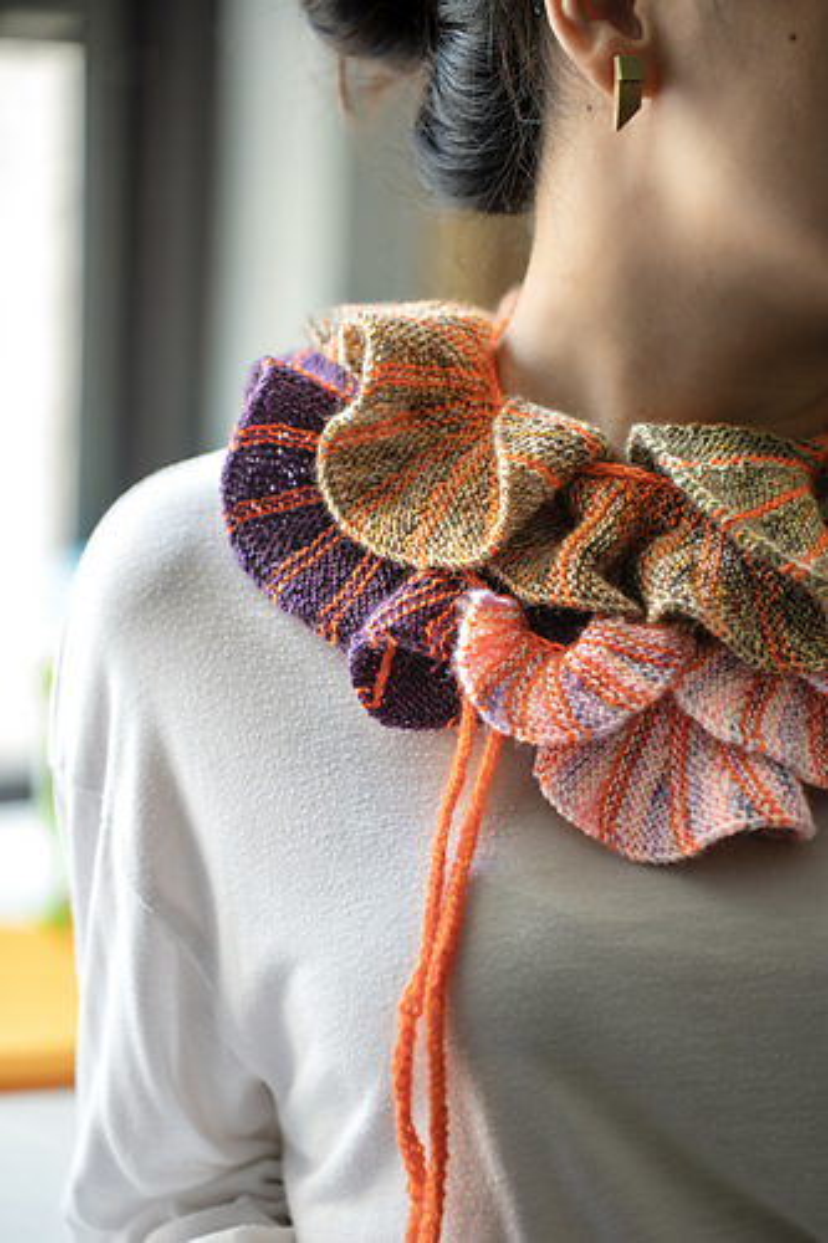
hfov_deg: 9.6
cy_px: 622
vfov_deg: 14.4
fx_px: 4937
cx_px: 414
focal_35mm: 143
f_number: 2.8
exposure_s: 1/100
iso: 640
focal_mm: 143
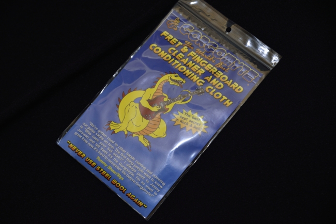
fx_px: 616
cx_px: 168
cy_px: 112
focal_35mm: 66
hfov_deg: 30.5
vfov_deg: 20.6
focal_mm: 66
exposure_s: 1/80
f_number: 4
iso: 400
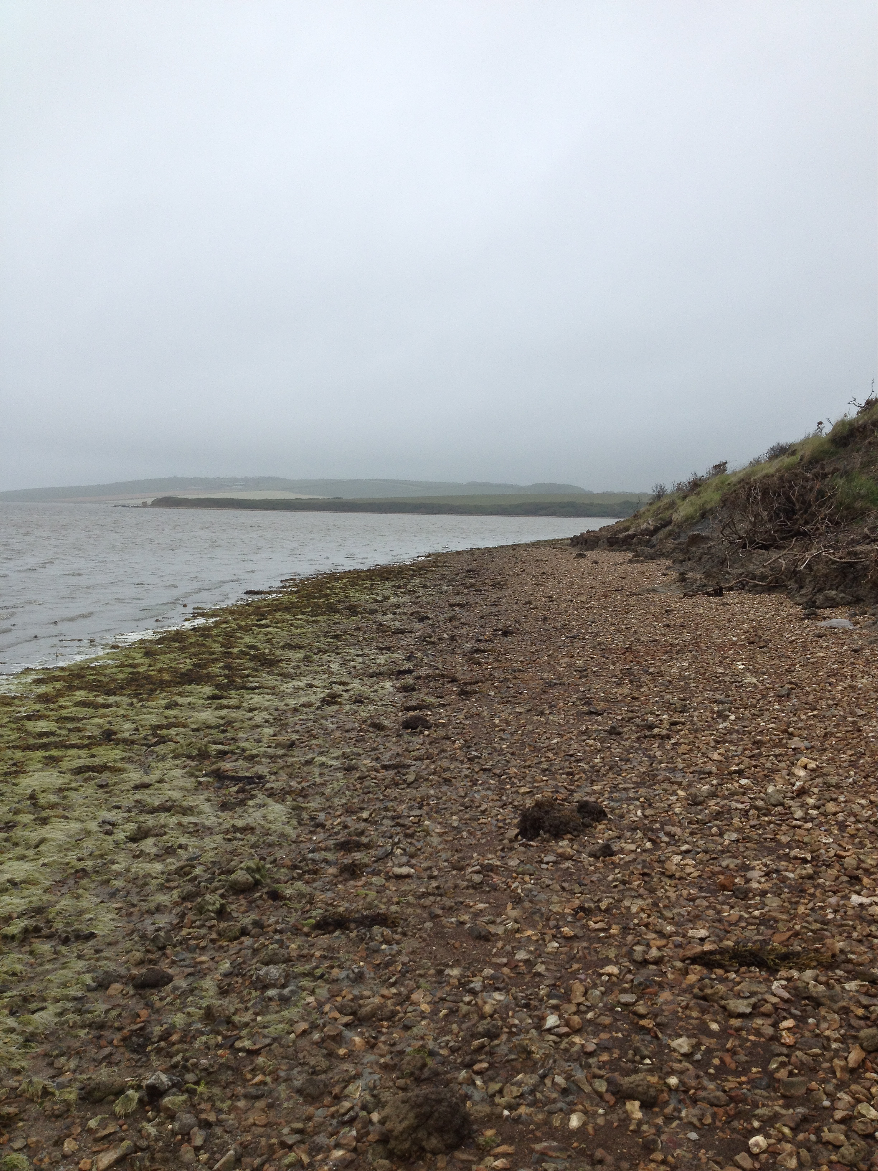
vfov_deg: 52.6
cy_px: 586
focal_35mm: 35
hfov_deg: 40.7
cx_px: 439
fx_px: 1184
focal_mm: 4.28
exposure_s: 1/1842
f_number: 2.4
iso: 50
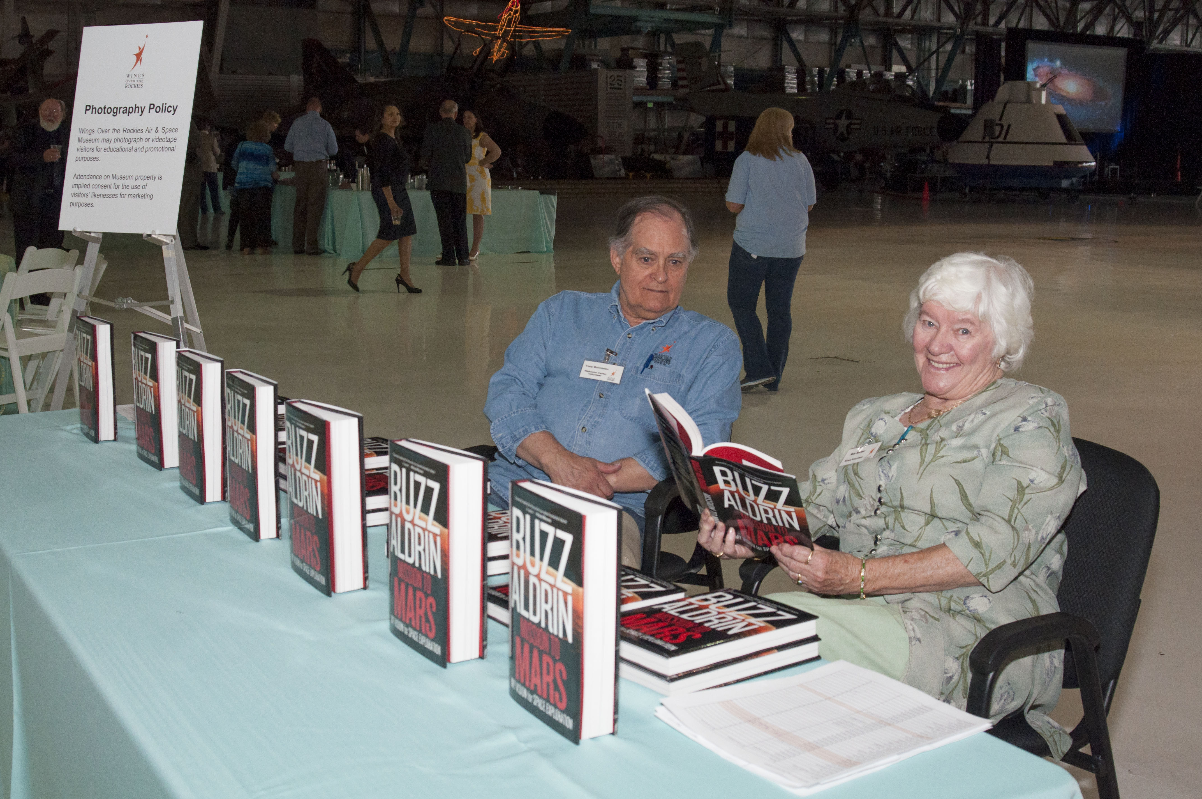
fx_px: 1401
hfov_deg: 46.4
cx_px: 601
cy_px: 400
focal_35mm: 42
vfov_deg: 31.8
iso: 720
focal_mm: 28
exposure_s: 1/125
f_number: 7.1
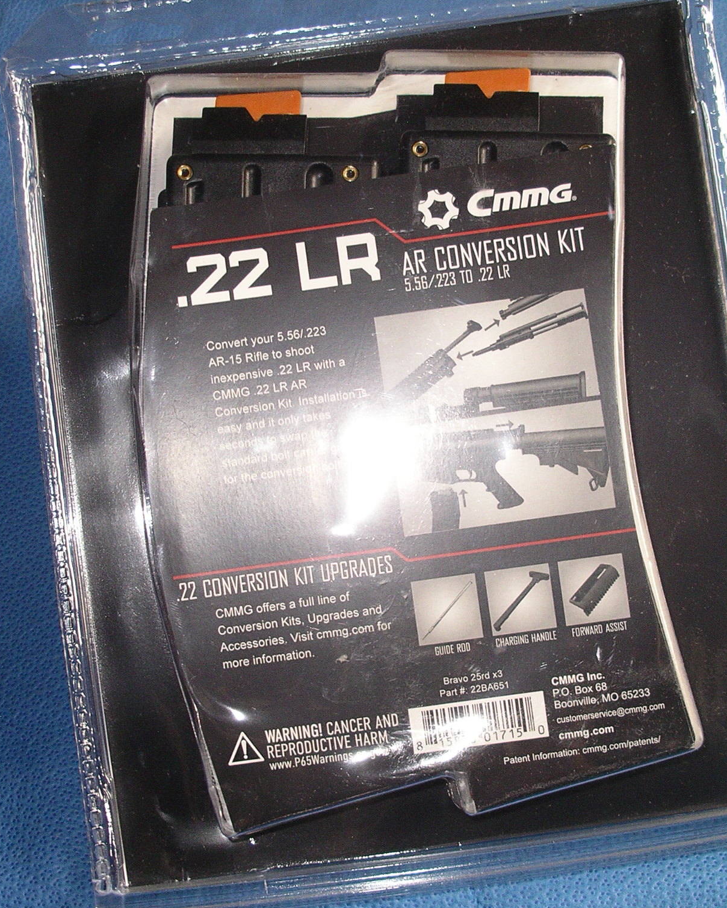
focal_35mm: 49
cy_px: 457
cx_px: 386
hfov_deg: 30.8
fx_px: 1317
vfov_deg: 38.0
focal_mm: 7.8
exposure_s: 1/40
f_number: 2.8
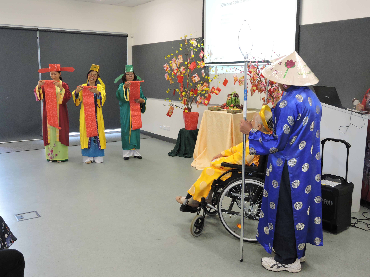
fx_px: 374
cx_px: 185
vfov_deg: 40.7
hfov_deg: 52.6
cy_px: 138
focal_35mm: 35
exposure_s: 1/30
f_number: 3.8
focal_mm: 6.3
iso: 400
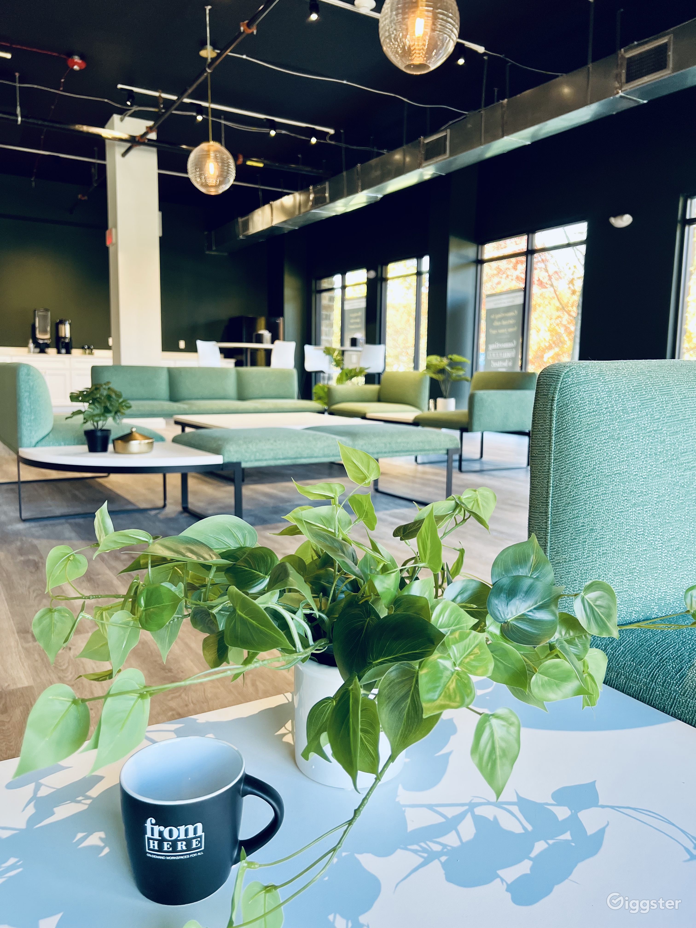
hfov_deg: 53.1
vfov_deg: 67.3
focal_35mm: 26
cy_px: 464
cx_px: 348
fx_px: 697
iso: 100
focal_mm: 5.7
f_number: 1.5
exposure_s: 1/120
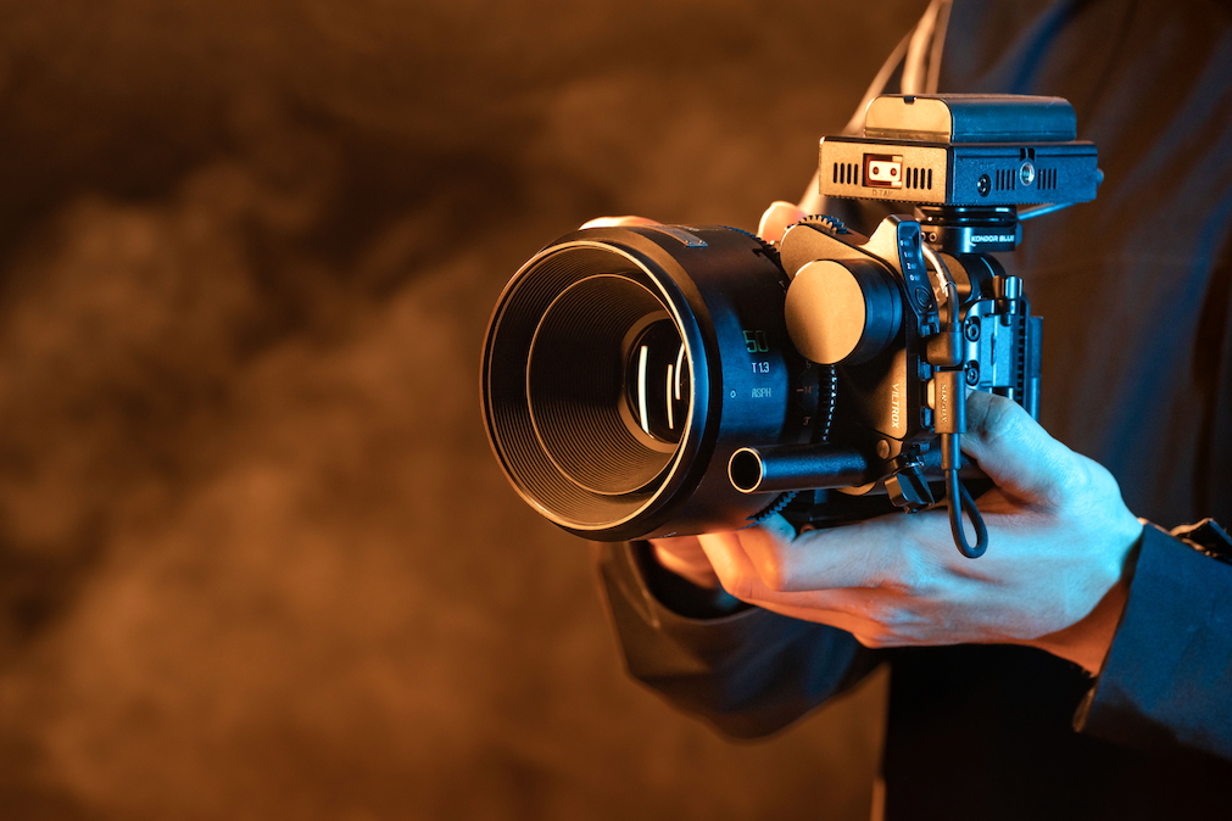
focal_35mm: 133
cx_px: 676
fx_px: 4551
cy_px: 339
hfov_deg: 15.4
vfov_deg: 10.3
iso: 500
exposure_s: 1/80
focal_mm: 105
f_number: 5.6
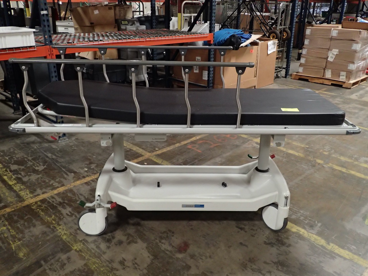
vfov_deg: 46.8
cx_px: 184
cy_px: 138
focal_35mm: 30
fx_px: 319
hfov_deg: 60.0
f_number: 2.3
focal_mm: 5.5
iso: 800
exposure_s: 1/30
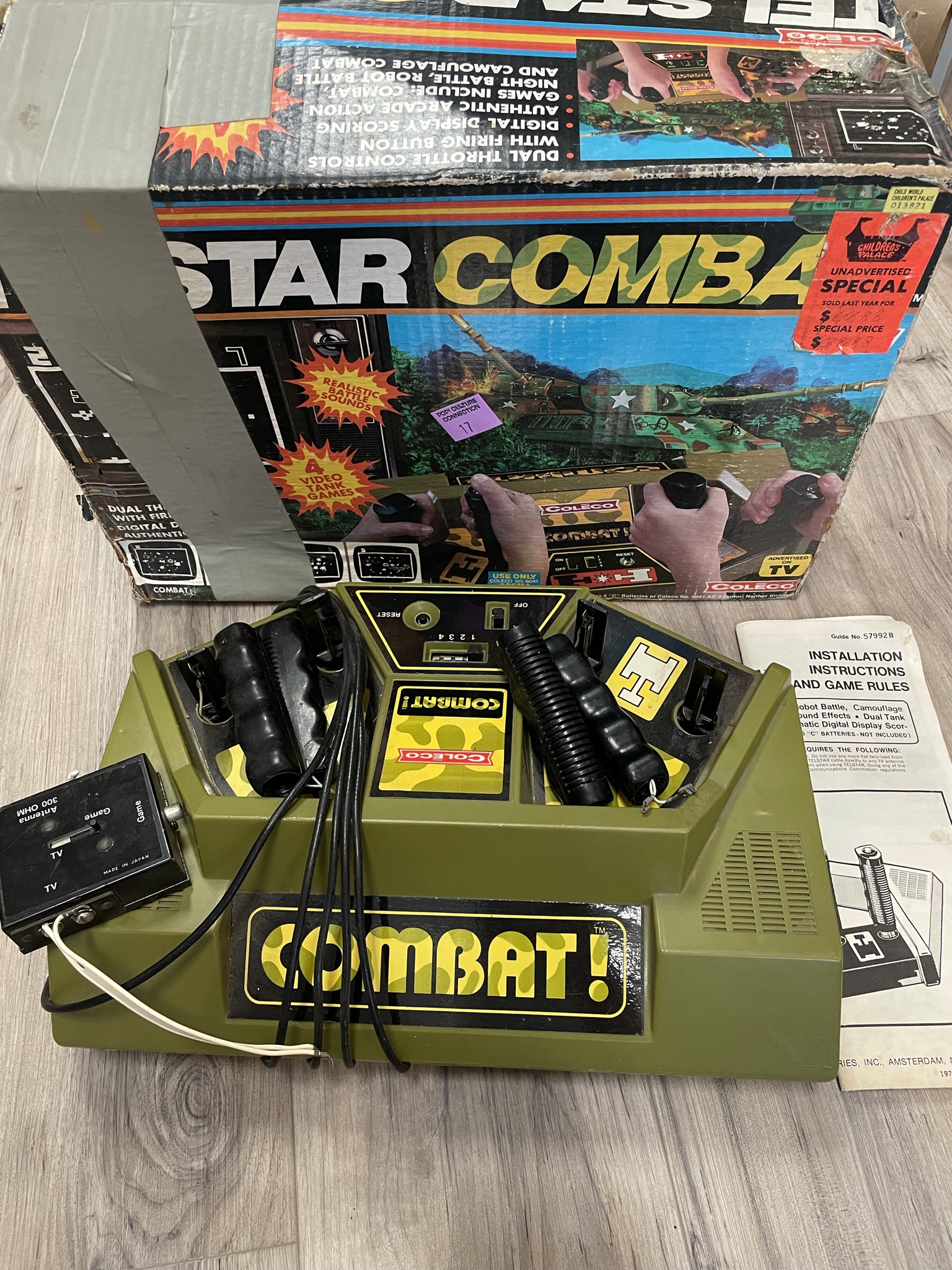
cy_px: 635
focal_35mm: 26
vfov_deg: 67.3
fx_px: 953
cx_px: 476
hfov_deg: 53.1
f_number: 1.6
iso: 250
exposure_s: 1/60
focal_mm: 4.2
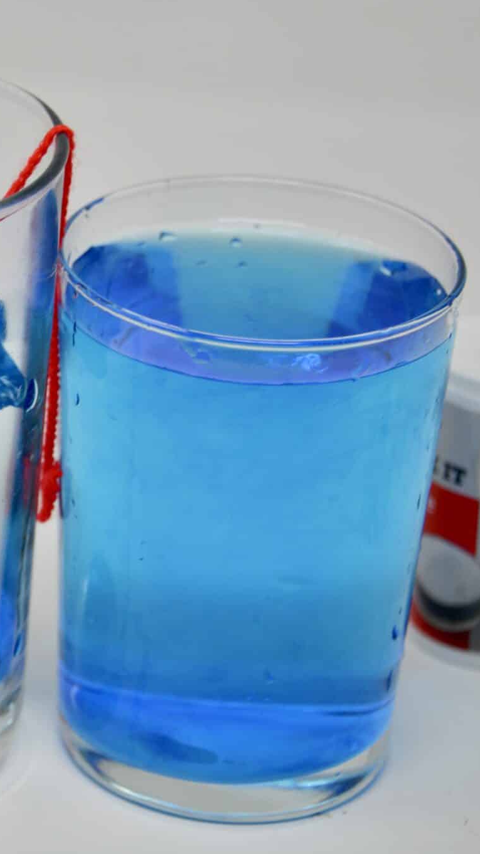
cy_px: 426
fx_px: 4820
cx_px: 2
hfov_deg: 5.7
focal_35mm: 213
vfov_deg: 10.1
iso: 400
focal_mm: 135
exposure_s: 1/200
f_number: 5.6
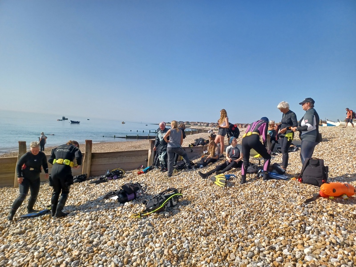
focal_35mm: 25
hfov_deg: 69.4
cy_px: 134
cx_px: 178
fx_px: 257
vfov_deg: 54.9
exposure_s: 1/515
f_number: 1.8
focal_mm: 4.6
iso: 32
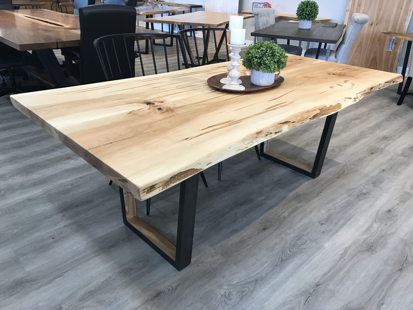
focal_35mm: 28
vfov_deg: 49.7
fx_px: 334
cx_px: 206
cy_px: 155
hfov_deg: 63.4
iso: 32
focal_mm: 3.99
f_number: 1.8
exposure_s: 1/30
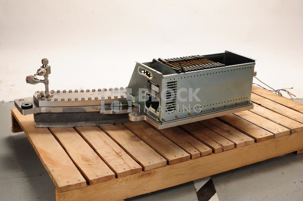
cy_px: 100
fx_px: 420
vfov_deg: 26.9
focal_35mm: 50
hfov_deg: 39.6
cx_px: 152
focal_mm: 50
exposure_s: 1/160
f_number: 14
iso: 320
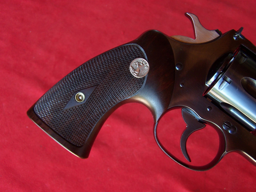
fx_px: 296
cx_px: 128
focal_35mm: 40
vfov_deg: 36.0
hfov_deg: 46.8
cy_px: 96
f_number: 2.8
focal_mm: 6.7
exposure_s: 1/30
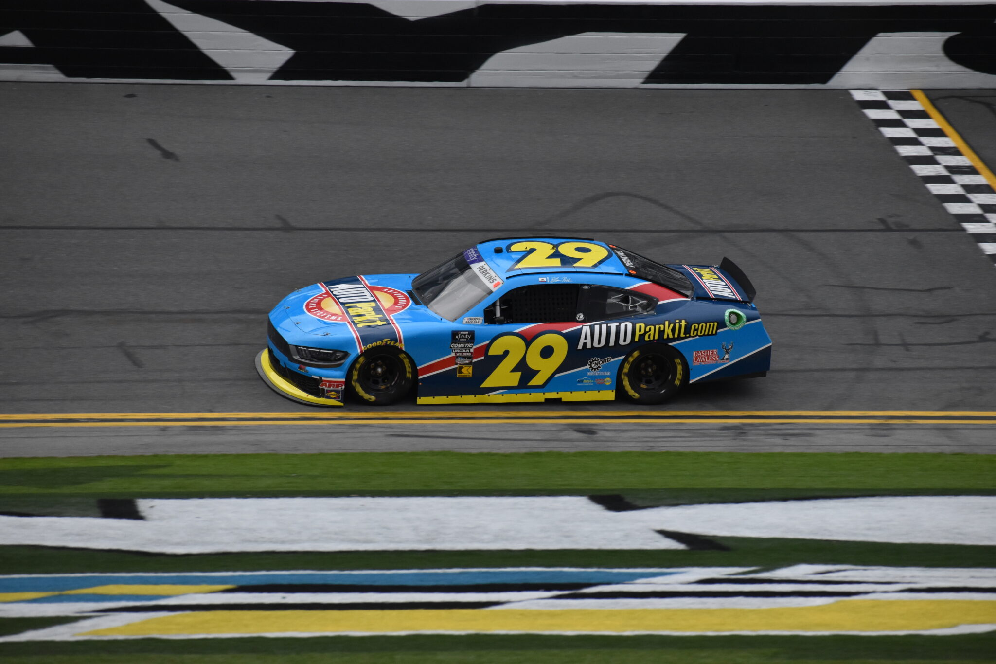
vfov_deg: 4.8
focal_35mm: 285
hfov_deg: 7.2
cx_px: 498
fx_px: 7884
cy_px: 332
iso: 1600
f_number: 7.1
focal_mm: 190
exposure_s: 1/1600
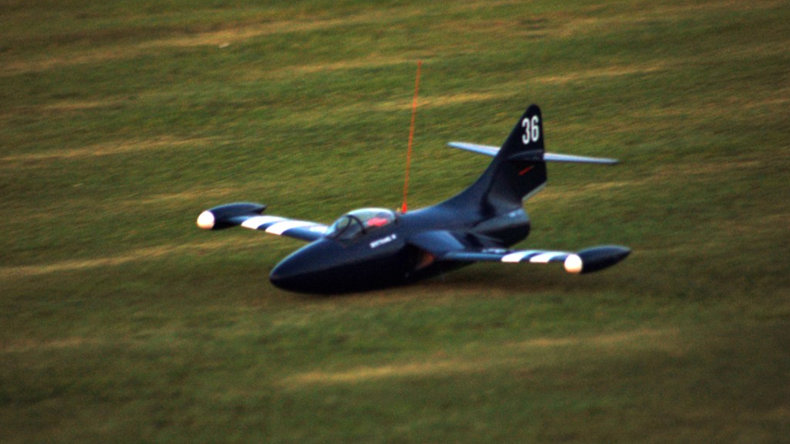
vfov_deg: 2.6
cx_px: 395
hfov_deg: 4.6
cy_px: 182
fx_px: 9888
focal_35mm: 472
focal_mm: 300
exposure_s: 1/500
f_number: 5.6
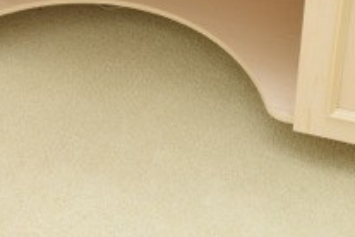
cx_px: 153
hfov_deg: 21.9
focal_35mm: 93
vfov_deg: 14.0
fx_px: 917
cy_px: -97
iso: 400
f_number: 5.6
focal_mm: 20
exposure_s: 1/125
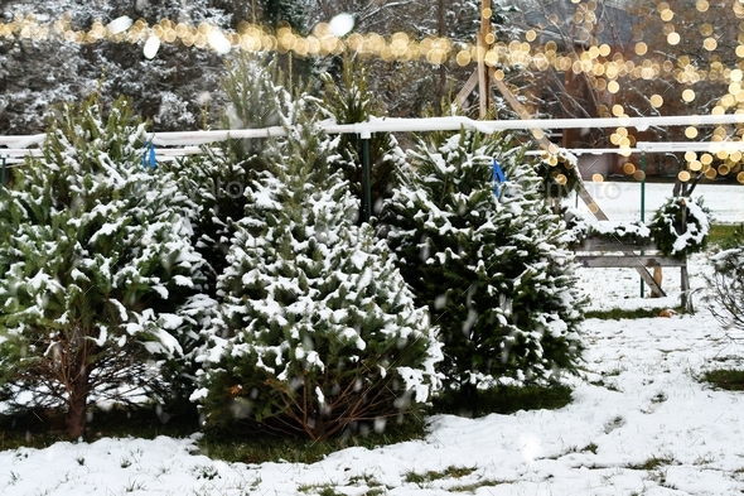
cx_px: 372
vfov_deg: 20.6
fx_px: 1364
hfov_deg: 30.5
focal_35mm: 66
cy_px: 248
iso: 250
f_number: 7.1
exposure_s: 1/200
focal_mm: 44
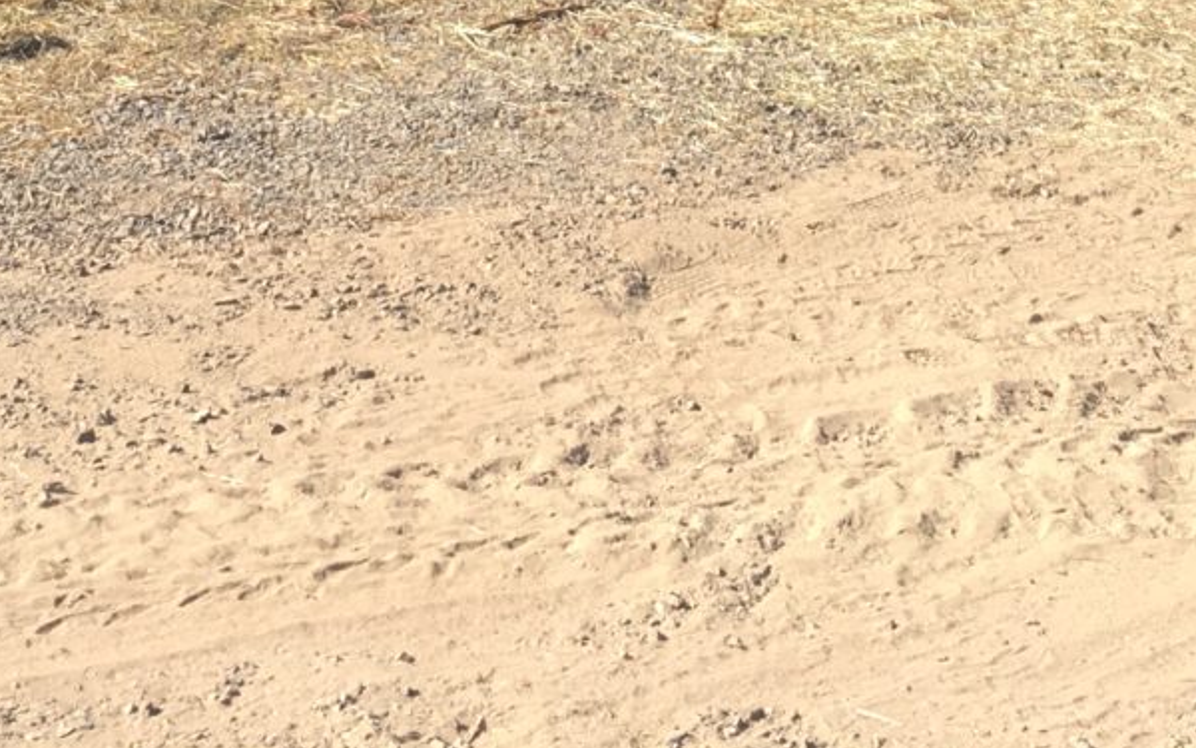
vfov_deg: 11.2
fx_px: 3422
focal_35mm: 105
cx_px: 690
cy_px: -770
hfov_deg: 19.8
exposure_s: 1/591
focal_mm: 4.15
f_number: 2.2
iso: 25
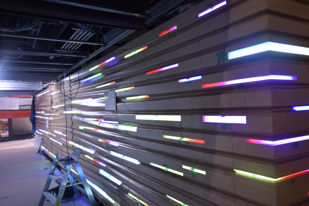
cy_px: 103
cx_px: 154
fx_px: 258
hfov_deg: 61.9
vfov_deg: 43.6
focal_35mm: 30
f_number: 5.6
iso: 1000
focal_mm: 20
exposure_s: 1/45
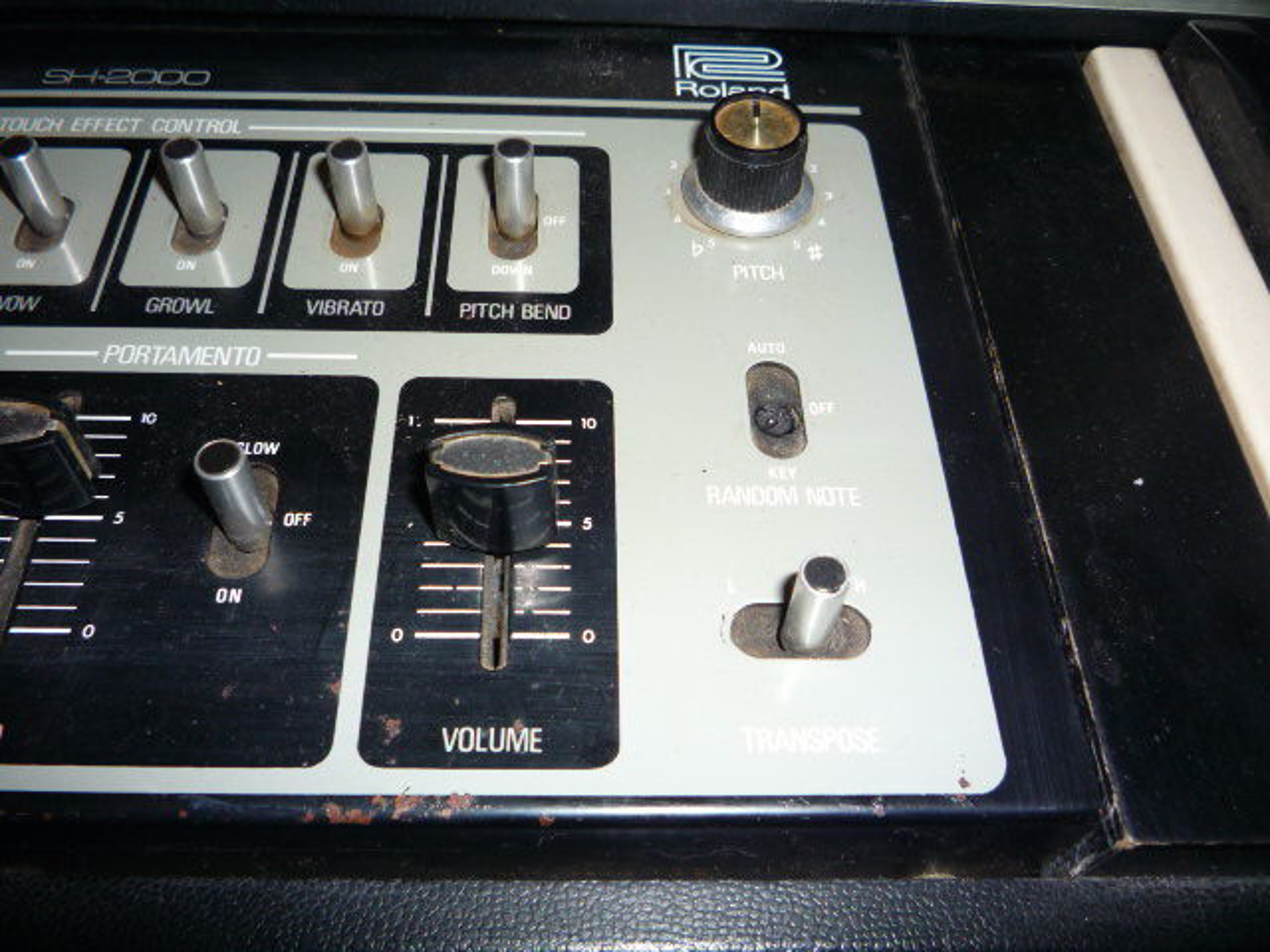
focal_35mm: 30
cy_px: 476
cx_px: 635
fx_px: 1101
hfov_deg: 60.0
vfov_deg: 46.8
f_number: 4
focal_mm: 5.2
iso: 100
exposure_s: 1/30
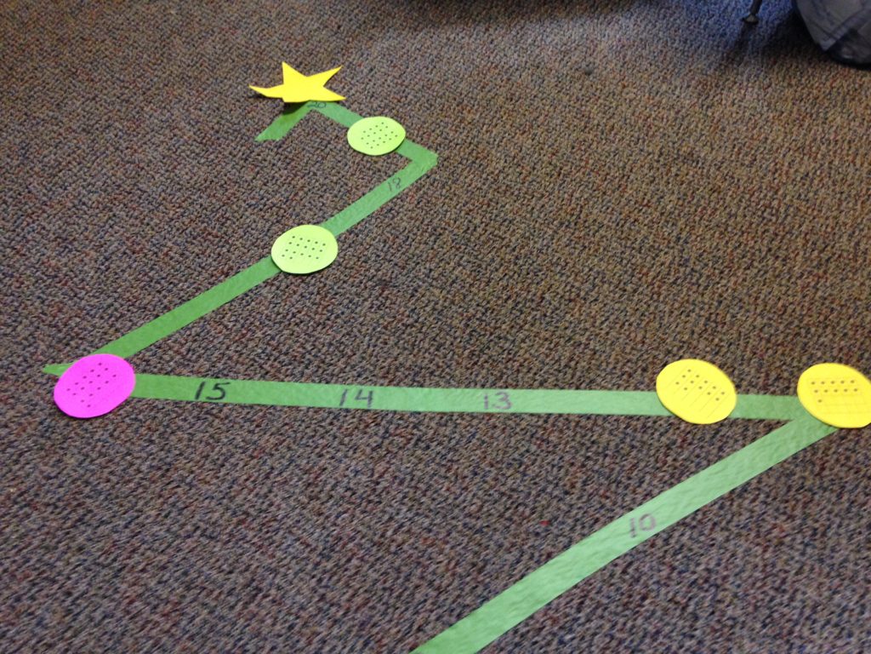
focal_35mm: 33
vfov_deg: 42.9
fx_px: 830
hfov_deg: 55.4
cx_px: 436
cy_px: 327
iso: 160
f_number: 2.4
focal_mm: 4.12
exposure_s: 1/20
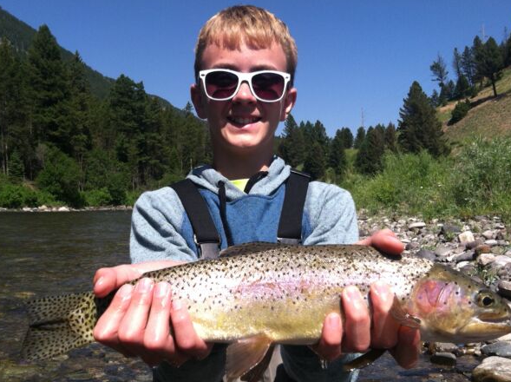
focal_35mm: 44
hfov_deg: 42.9
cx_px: 230
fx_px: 649
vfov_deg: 32.8
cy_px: 205
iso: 80
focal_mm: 3.85
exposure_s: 1/1034
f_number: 2.8
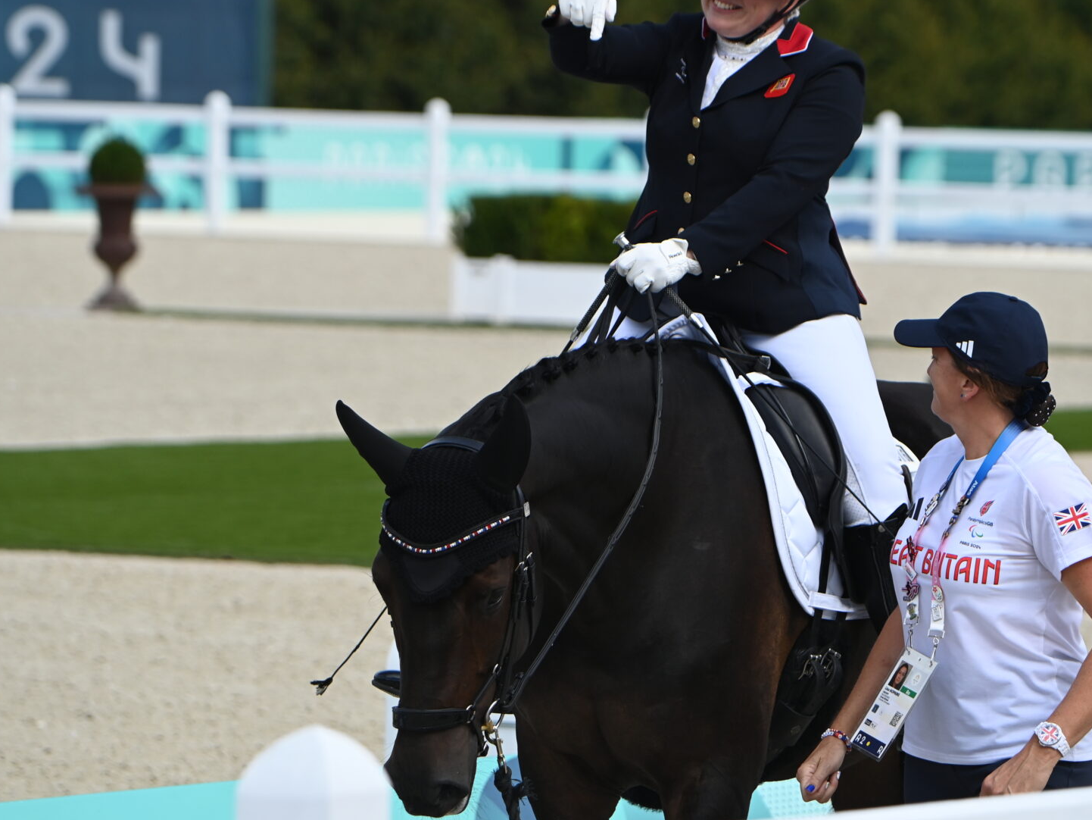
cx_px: 585
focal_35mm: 320
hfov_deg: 6.2
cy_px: 372
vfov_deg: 4.6
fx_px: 10096
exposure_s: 1/1250
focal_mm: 250
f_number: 8
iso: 500
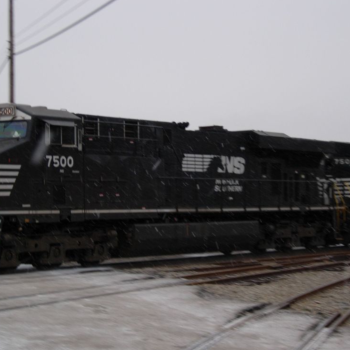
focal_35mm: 101
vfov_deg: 17.2
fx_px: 1155
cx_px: 161
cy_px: 180
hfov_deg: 17.2
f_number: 4
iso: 64
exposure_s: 1/104
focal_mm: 17
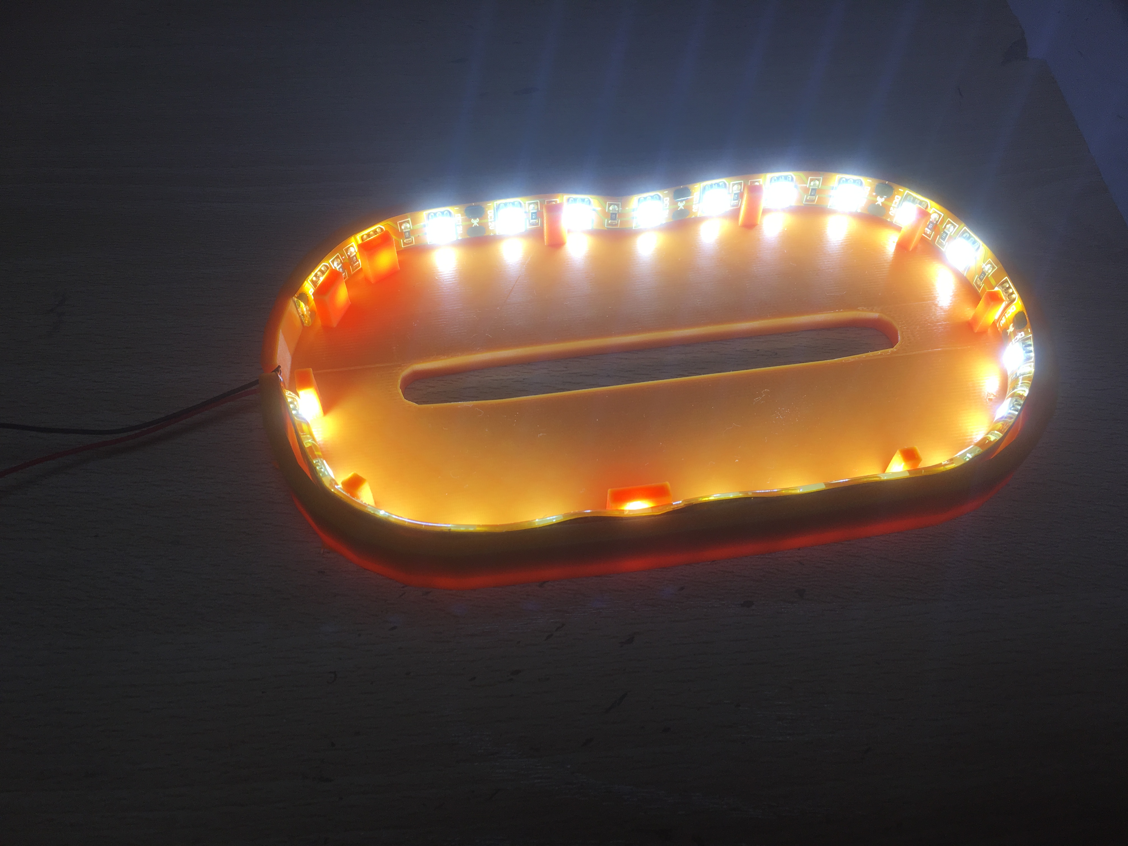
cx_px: 564
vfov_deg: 48.2
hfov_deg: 61.7
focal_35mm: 29
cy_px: 423
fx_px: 945
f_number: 2.2
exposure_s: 1/189
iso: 25
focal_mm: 4.15
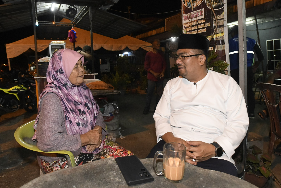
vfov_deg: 70.4
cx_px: 140
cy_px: 94
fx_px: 133
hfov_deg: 93.3
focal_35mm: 17
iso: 12800
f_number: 3.5
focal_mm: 17
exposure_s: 1/200
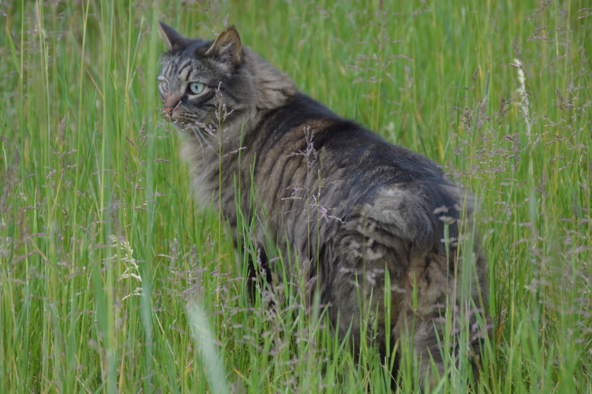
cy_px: 197
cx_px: 296
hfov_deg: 11.4
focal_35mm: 180
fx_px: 2957
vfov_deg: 7.6
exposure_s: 1/125
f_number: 4.8
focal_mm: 120
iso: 280
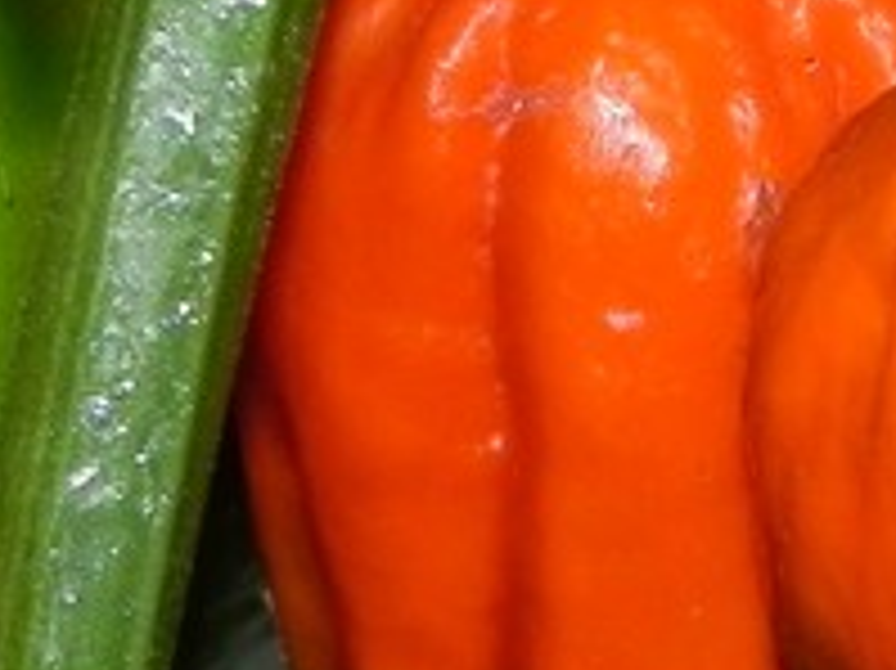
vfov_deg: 1.8
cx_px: 531
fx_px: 21781
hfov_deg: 2.4
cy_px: 683
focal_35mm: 842
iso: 200
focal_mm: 32.7
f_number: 4.5
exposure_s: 1/119
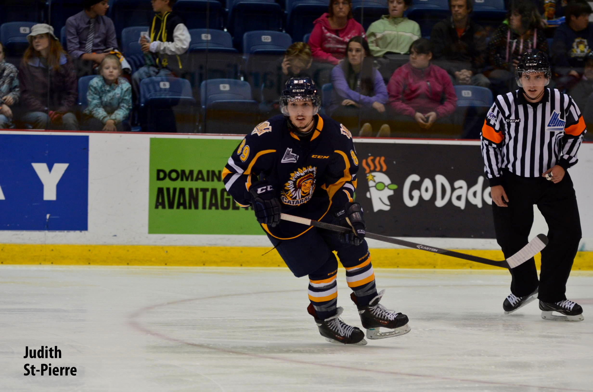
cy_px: 196
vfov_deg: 6.1
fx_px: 3699
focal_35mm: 225
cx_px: 296
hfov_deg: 9.2
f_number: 2.8
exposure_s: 1/640
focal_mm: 150
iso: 800
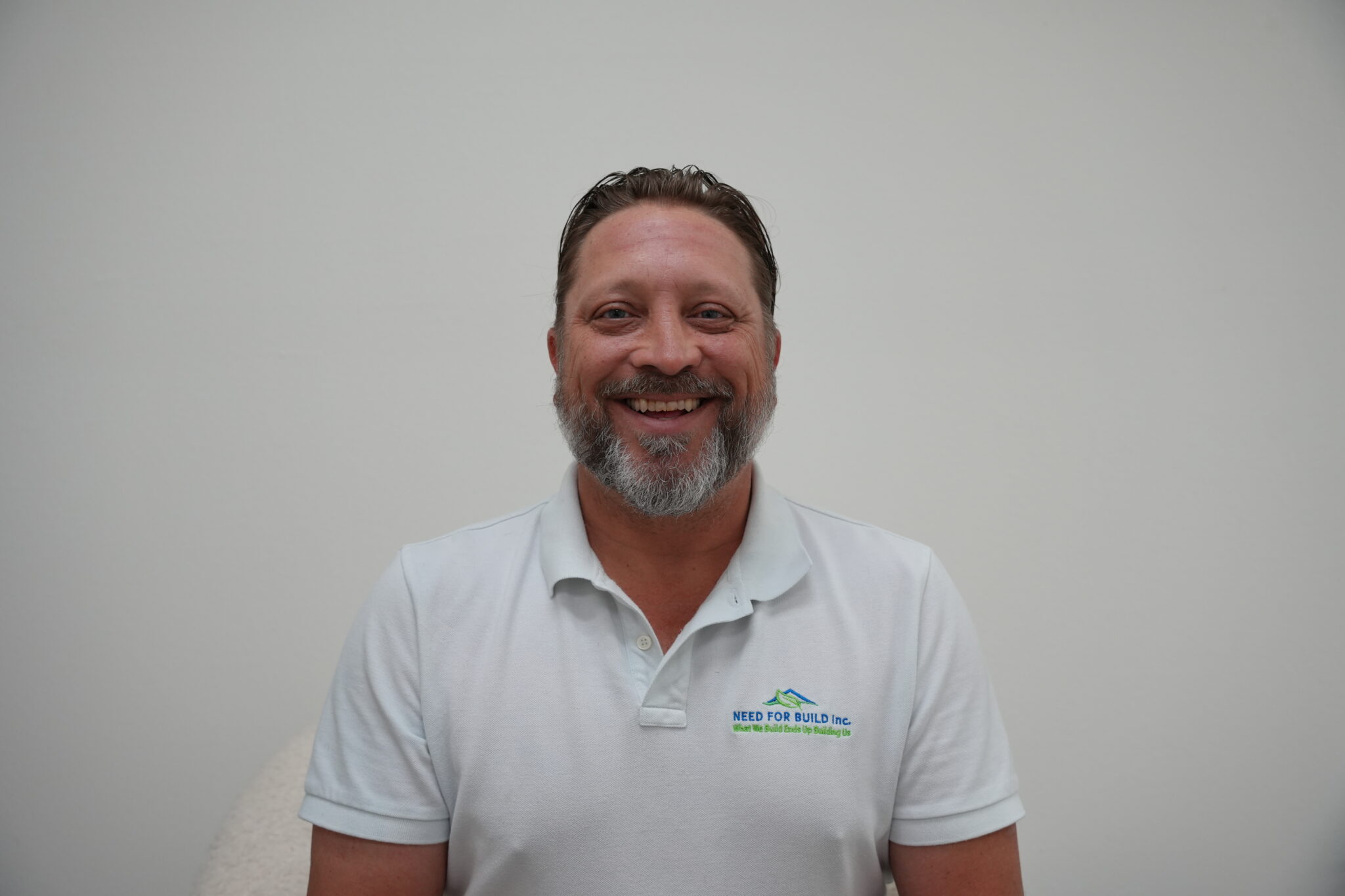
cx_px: 672
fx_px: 1446
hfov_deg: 49.9
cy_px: 448
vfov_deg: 34.5
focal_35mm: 39
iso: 1250
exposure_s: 1/160
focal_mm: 38.7
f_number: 4
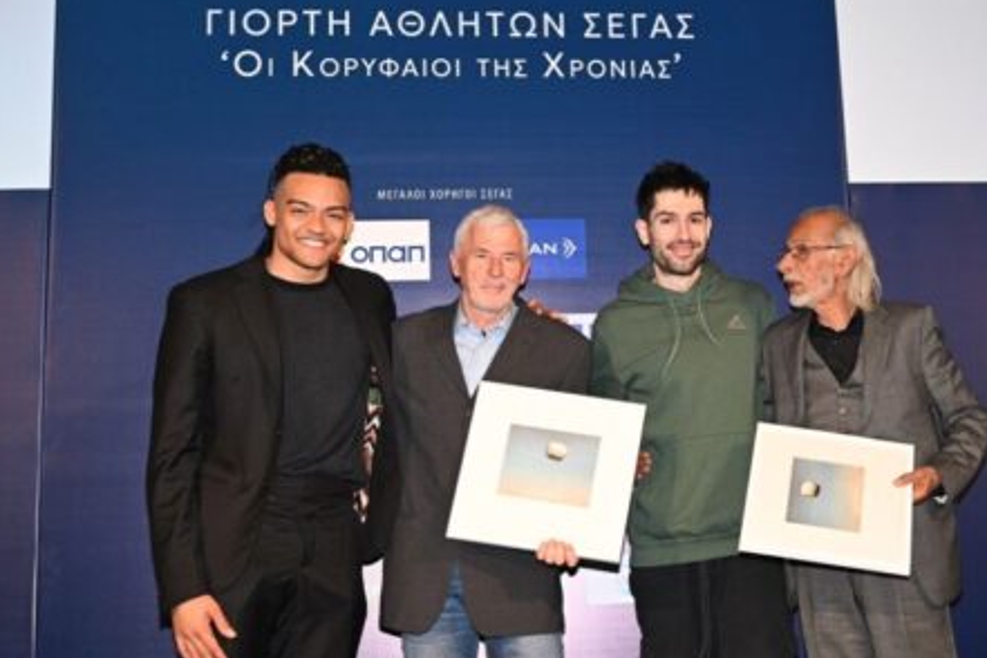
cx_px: 518
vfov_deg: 40.0
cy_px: 348
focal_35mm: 33
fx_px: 905
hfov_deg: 57.2
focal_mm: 30
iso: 320
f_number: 4.5
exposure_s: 1/200
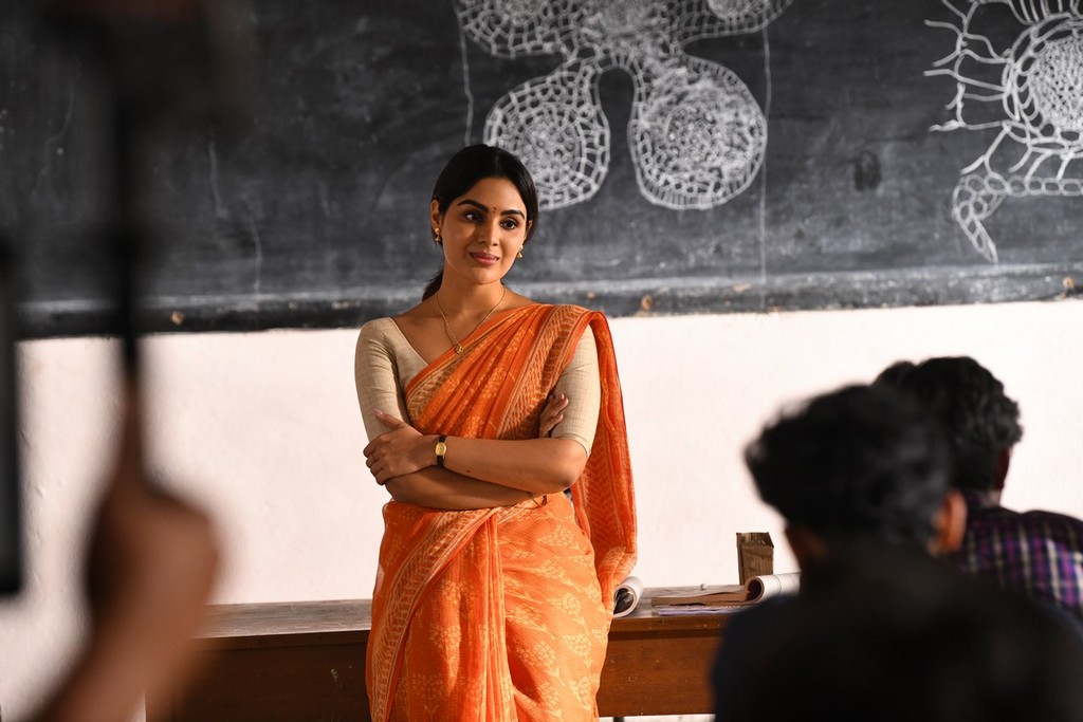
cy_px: 361
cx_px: 542
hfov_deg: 12.1
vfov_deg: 8.1
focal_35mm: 170
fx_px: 5115
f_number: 4
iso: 2000
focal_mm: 170
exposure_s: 1/160
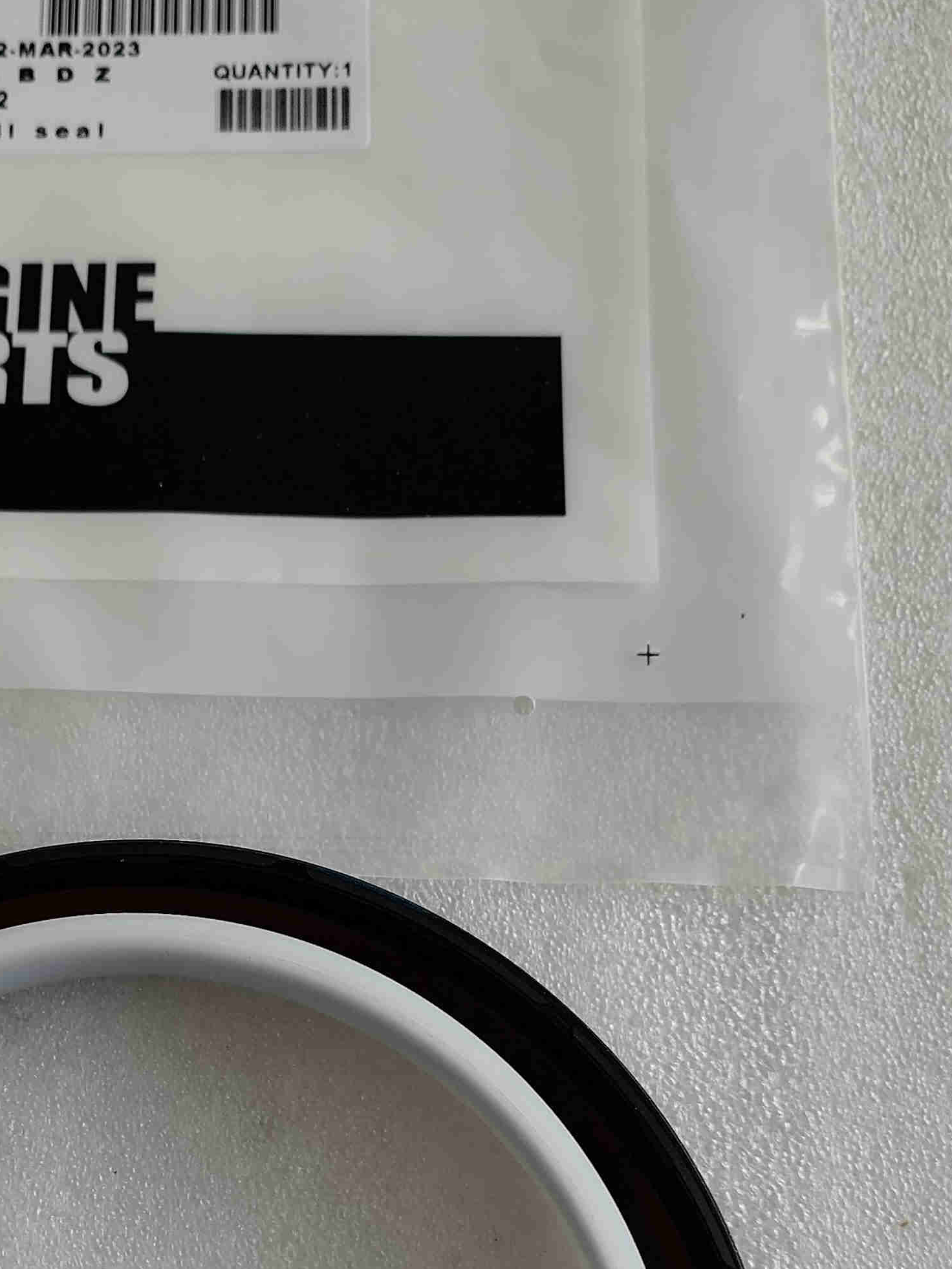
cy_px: 992
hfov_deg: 26.8
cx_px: 140
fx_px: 1943
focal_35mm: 53
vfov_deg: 35.2
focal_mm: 6.24
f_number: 1.8
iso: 194
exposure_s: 1/100
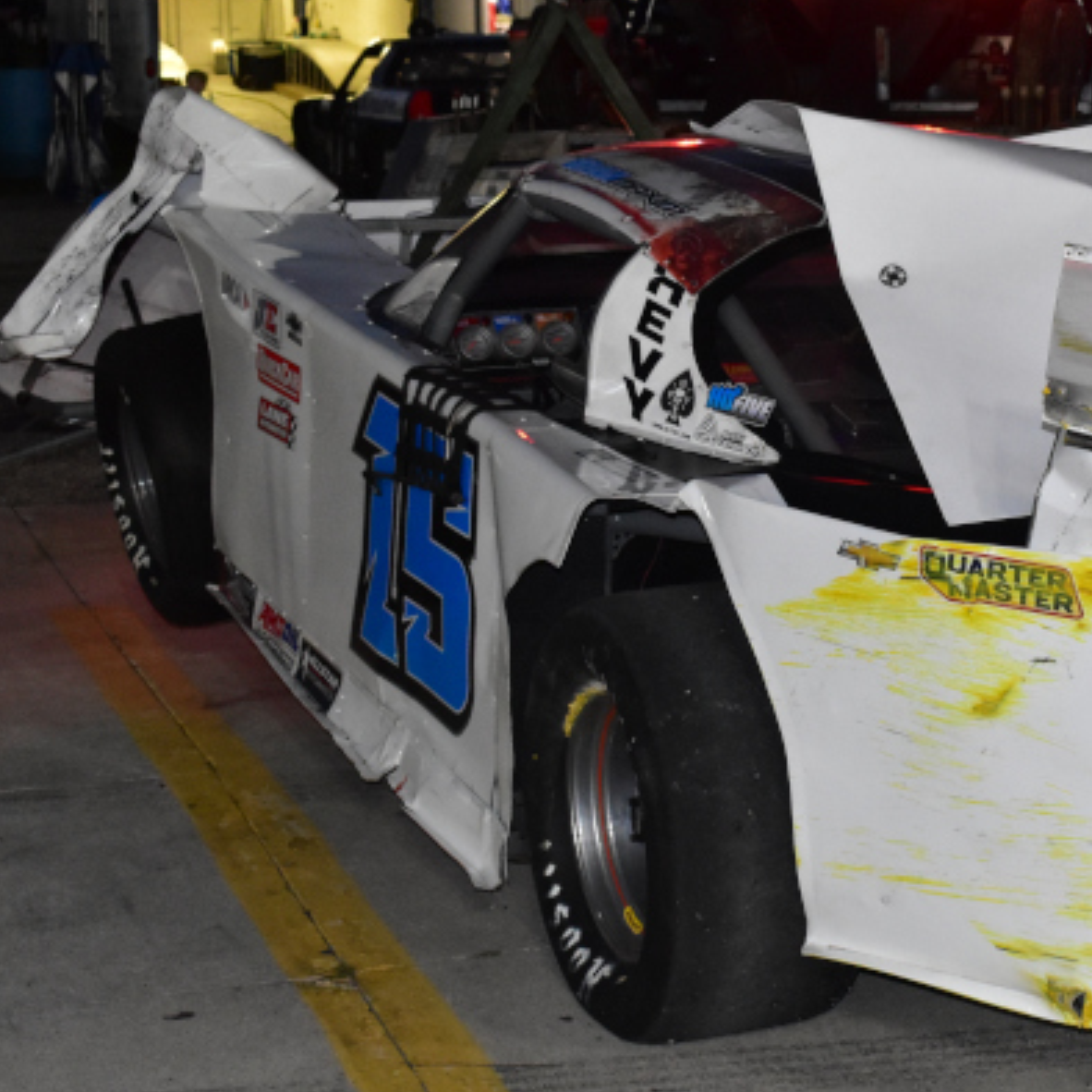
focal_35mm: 88
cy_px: 547
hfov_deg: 19.2
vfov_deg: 19.7
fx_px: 3141
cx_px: 1056
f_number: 7.1
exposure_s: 1/60
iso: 3200
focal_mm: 32
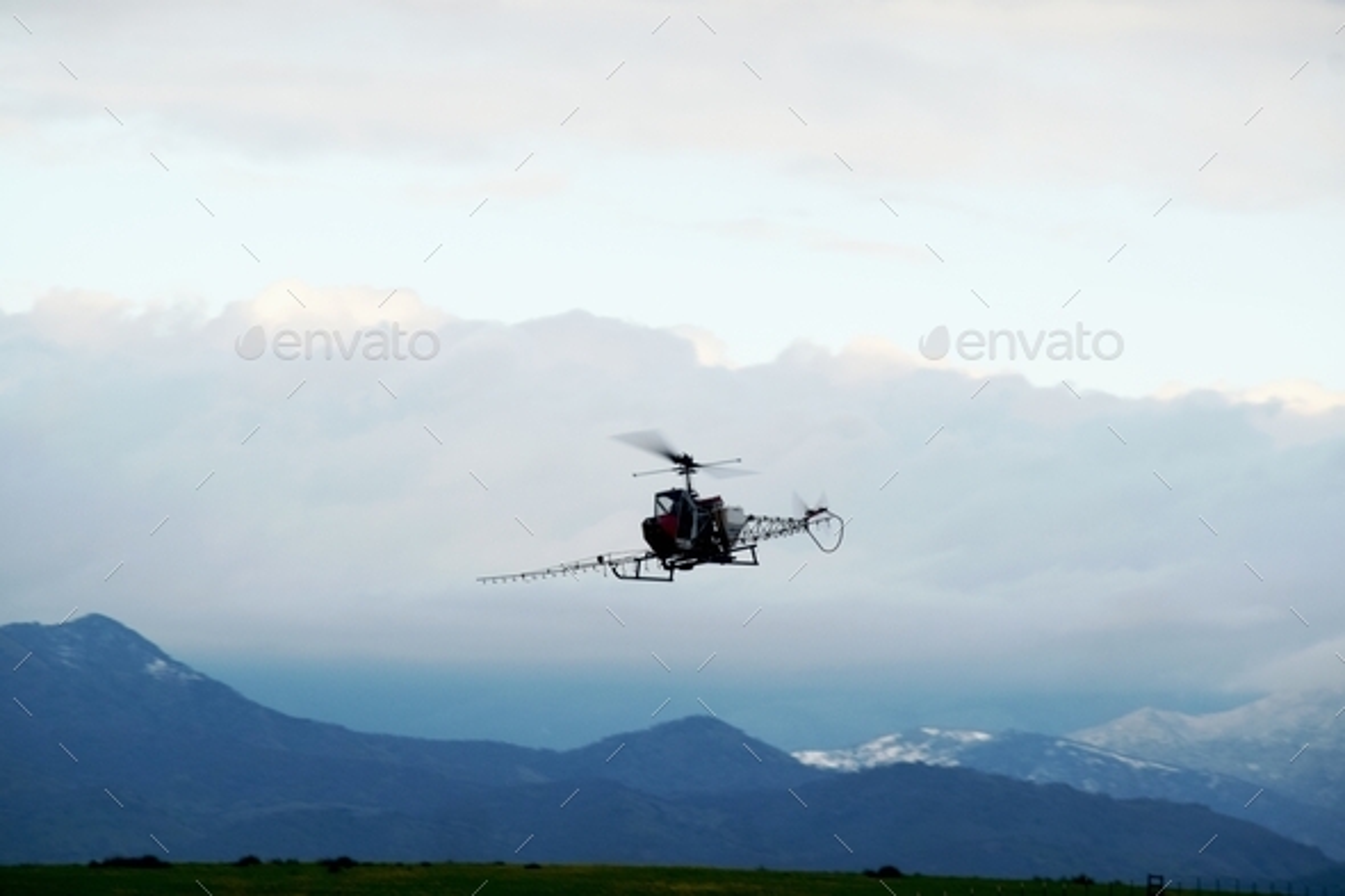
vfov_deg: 4.2
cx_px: 672
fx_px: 12325
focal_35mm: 330
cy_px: 448
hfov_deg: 6.2
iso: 400
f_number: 9
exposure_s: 1/160
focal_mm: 220
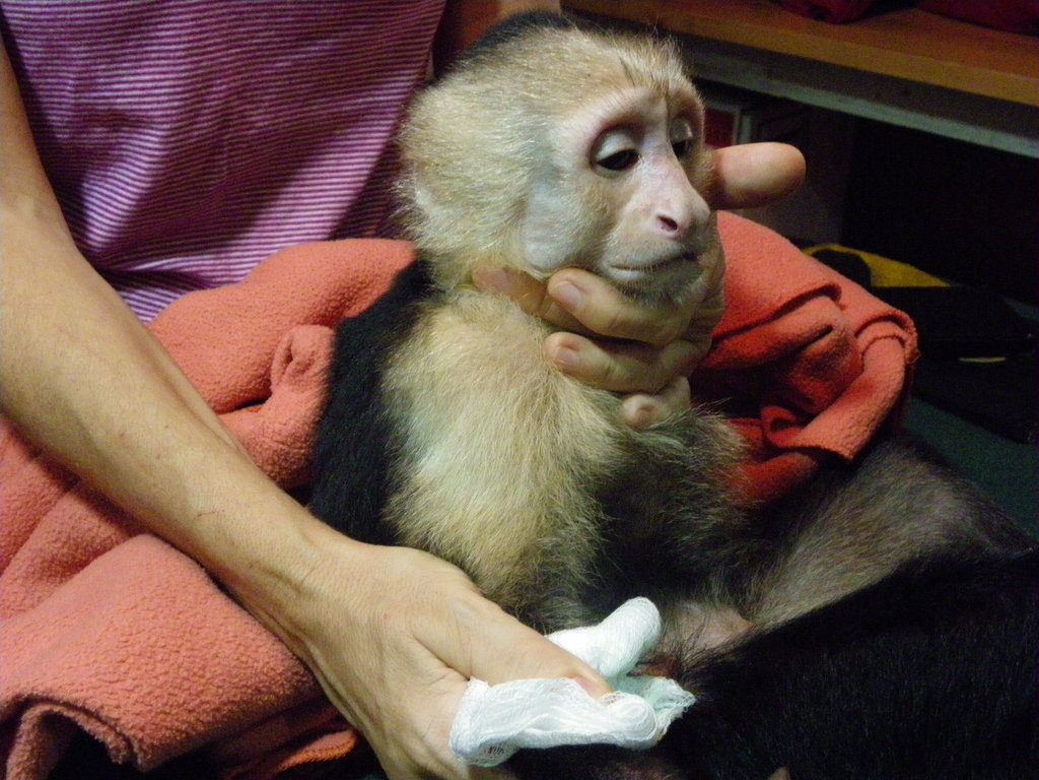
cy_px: 390
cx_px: 520
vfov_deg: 32.2
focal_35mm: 45
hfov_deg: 42.1
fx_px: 1351
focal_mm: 7.9
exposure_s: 1/30
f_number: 3.2
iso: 800
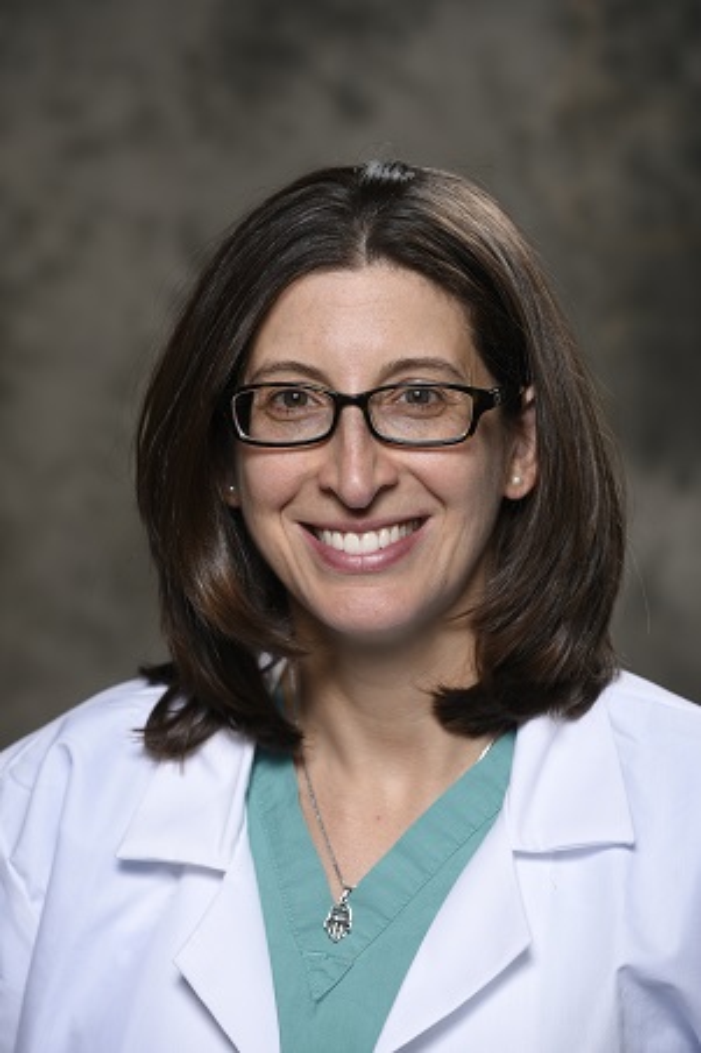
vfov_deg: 13.3
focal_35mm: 155
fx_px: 4530
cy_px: 526
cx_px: 350
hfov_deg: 8.8
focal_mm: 155
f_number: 5.6
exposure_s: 1/160
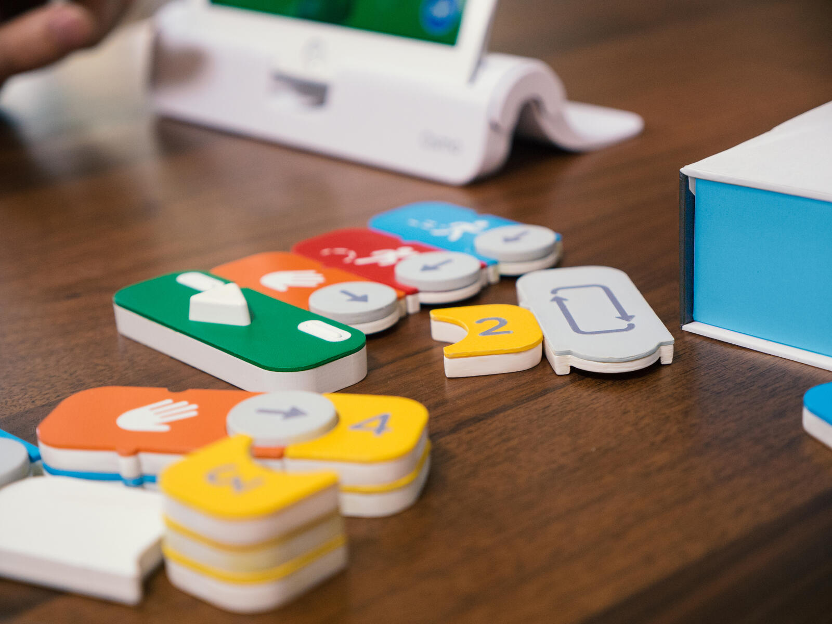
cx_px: 416
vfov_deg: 21.0
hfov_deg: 27.8
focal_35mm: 70
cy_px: 312
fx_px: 1682
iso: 640
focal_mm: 35
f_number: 2.8
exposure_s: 1/80
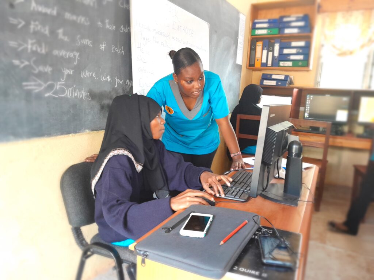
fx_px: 292
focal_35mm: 27
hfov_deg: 65.3
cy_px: 140
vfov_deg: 51.4
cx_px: 187
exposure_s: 1/10
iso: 200
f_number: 1.8
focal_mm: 4
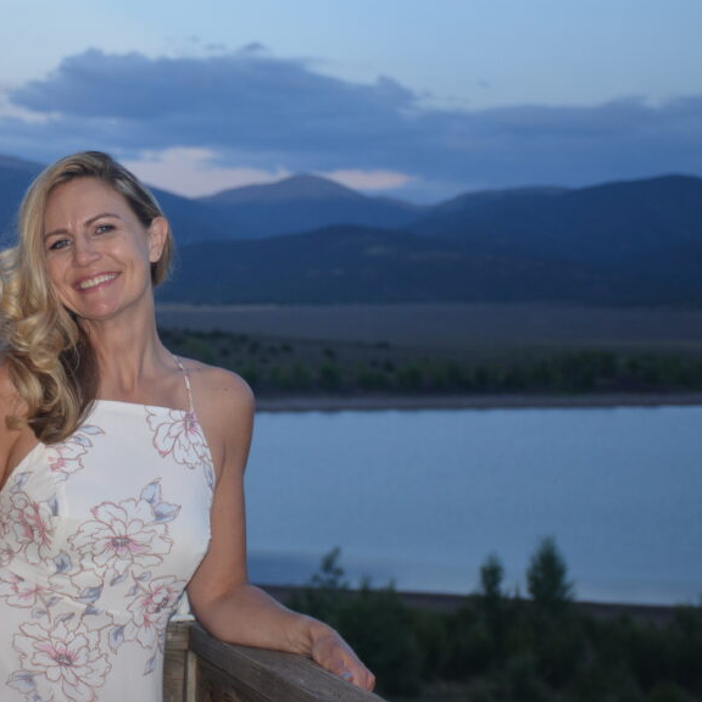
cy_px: 294
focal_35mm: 102
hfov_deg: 16.9
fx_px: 2335
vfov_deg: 17.1
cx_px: 85
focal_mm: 45
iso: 400
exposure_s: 1/125
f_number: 4.5
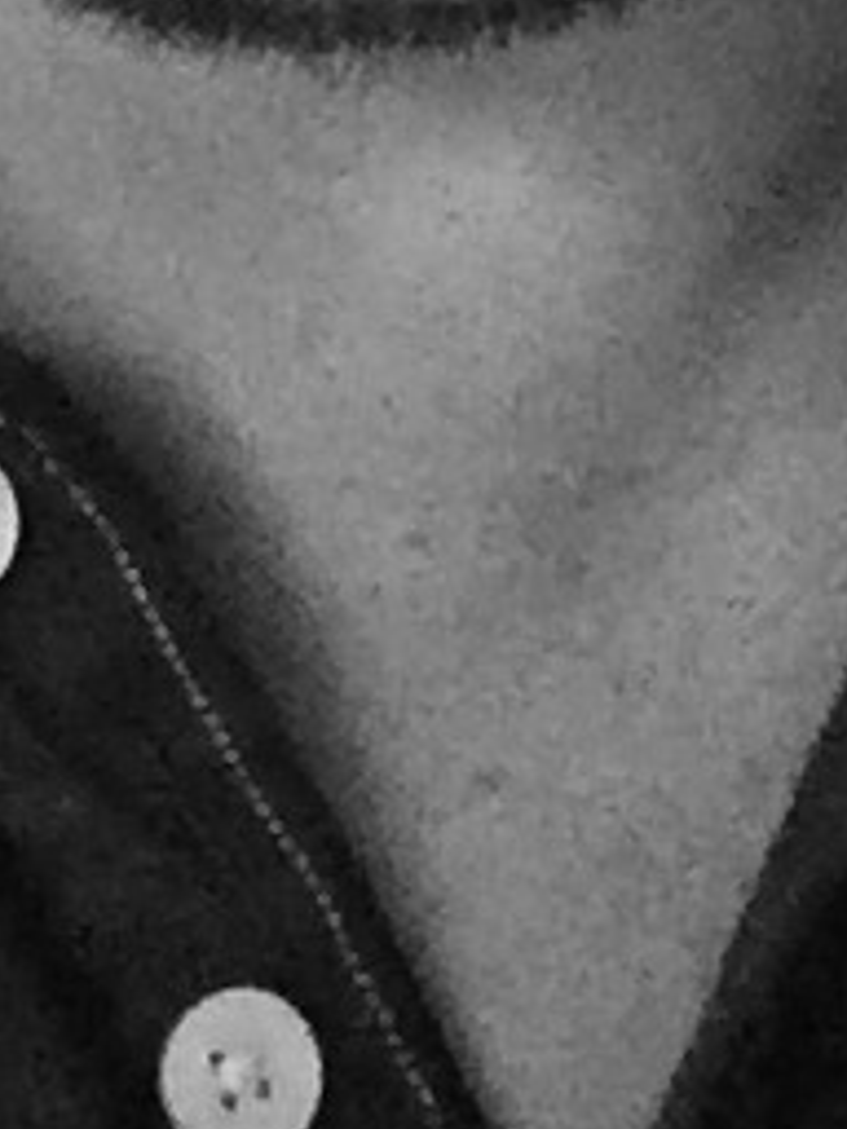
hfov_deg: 9.6
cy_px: -1522
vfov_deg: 10.9
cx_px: 304
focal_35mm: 155
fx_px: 5057
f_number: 2.2
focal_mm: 2.65
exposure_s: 1/17
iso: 1000
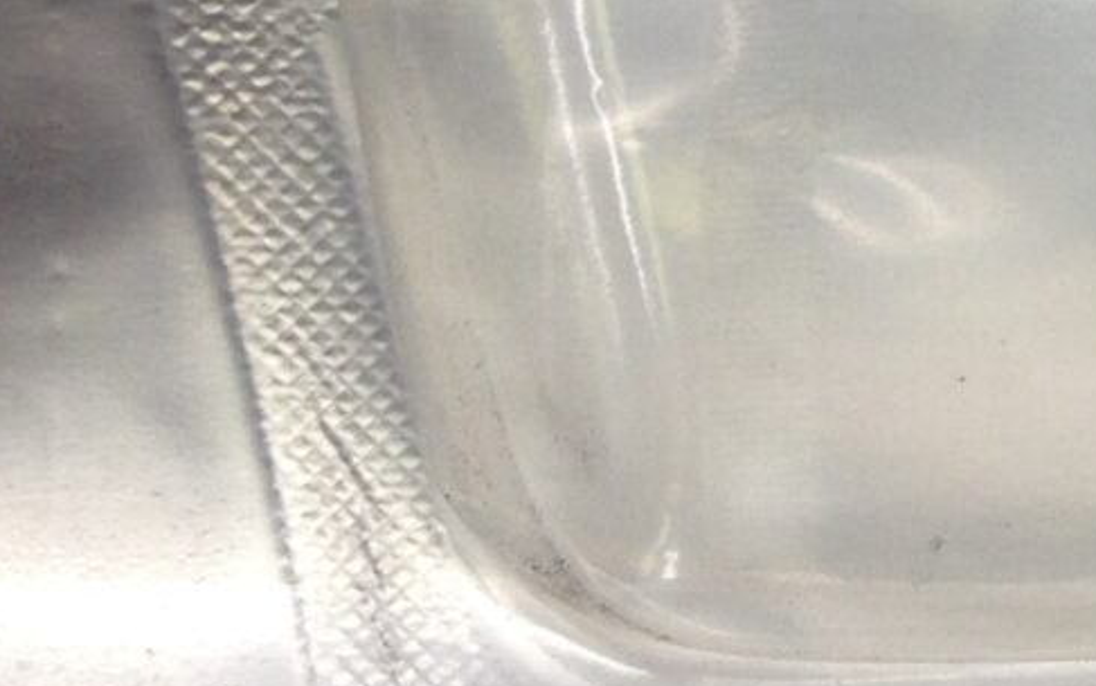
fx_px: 4393
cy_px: -110
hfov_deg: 13.1
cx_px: 1848
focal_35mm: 147
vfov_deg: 8.8
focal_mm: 4.12
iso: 50
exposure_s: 1/60
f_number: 2.4
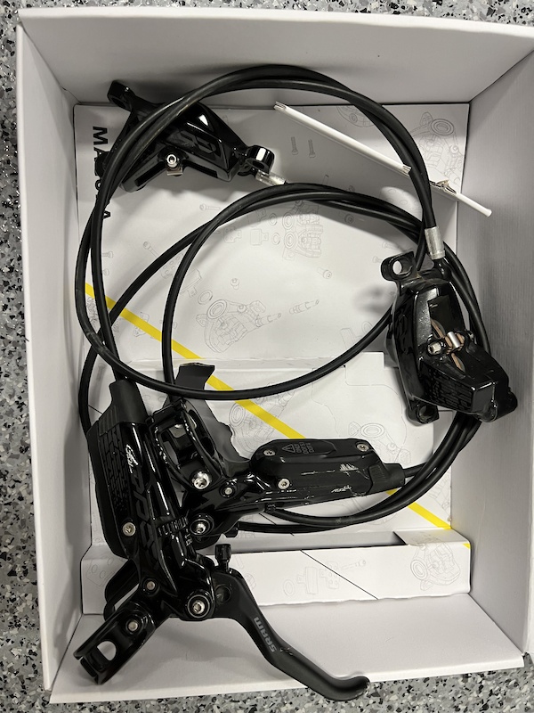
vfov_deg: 67.3
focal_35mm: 26
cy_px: 356
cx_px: 267
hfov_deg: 53.1
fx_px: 535
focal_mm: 5.7
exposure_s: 1/60
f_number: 1.5
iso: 100
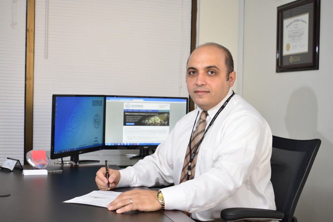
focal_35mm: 52
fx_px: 481
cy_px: 111
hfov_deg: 38.2
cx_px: 166
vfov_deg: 26.0
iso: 400
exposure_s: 1/30
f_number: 5.6
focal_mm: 52
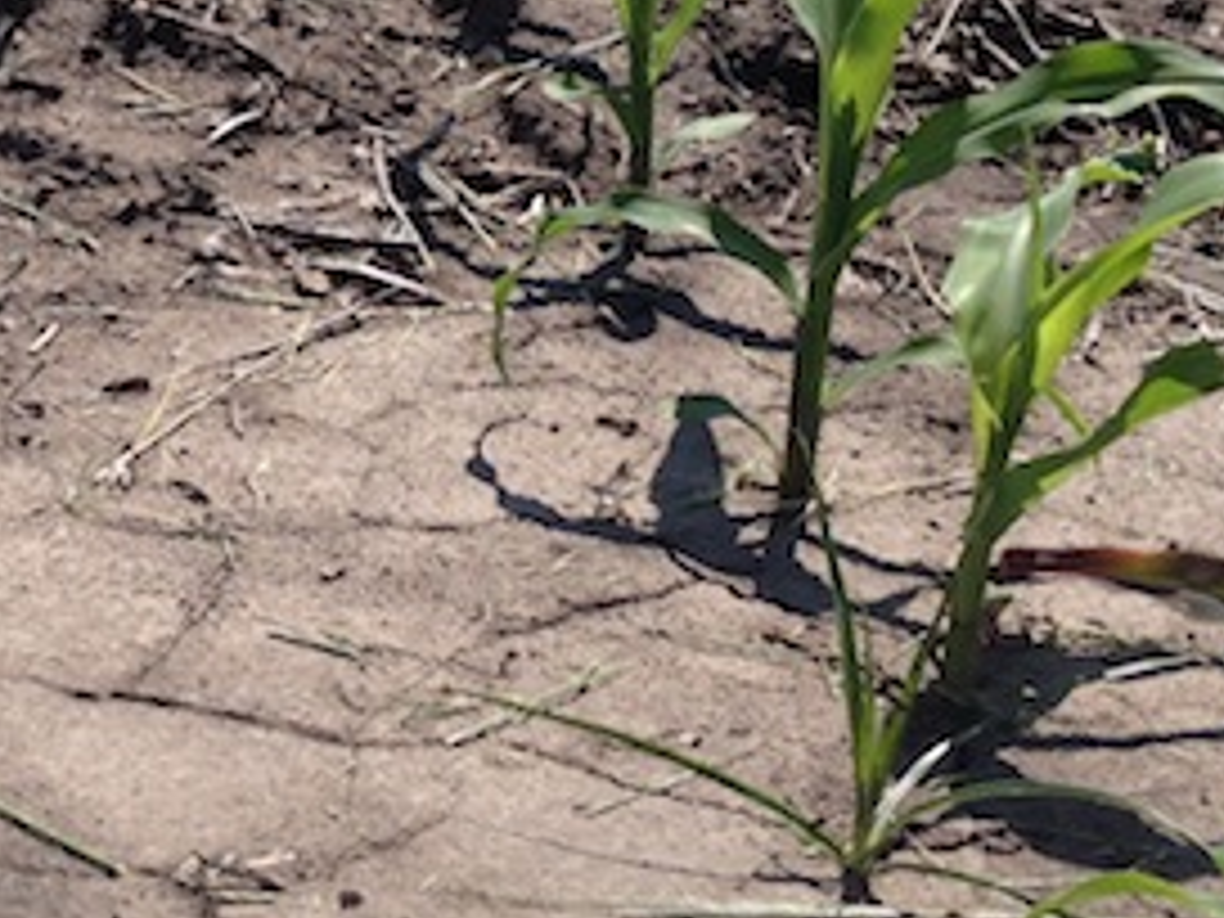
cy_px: 369
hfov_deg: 19.6
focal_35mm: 97
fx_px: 3430
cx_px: -9
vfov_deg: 15.2
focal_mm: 4.12
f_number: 2.4
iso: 50
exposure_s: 1/1466
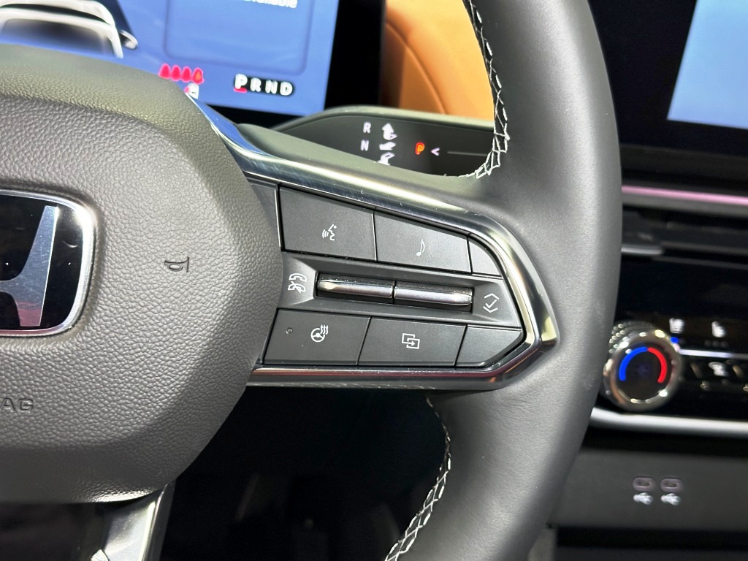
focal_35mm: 48
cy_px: 280
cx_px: 374
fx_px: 1037
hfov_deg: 39.7
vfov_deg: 30.3
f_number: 1.78
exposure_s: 1/30
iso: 500
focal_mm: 6.86
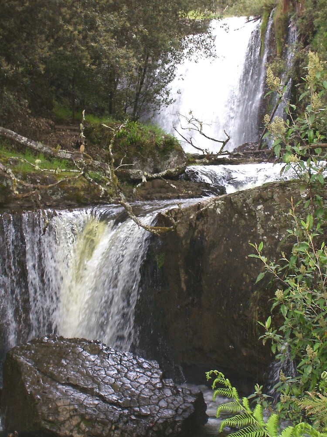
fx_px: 1285
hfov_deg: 14.5
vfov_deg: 19.3
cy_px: 218
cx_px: 164
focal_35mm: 102
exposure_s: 1/90
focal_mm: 16.8
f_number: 4.6
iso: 125
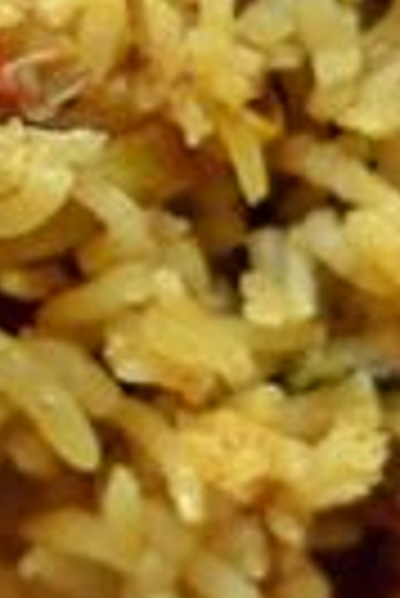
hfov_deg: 3.0
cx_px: -220
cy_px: 16
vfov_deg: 4.4
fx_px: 7713
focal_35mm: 464
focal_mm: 50
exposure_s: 1/60
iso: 400
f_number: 2
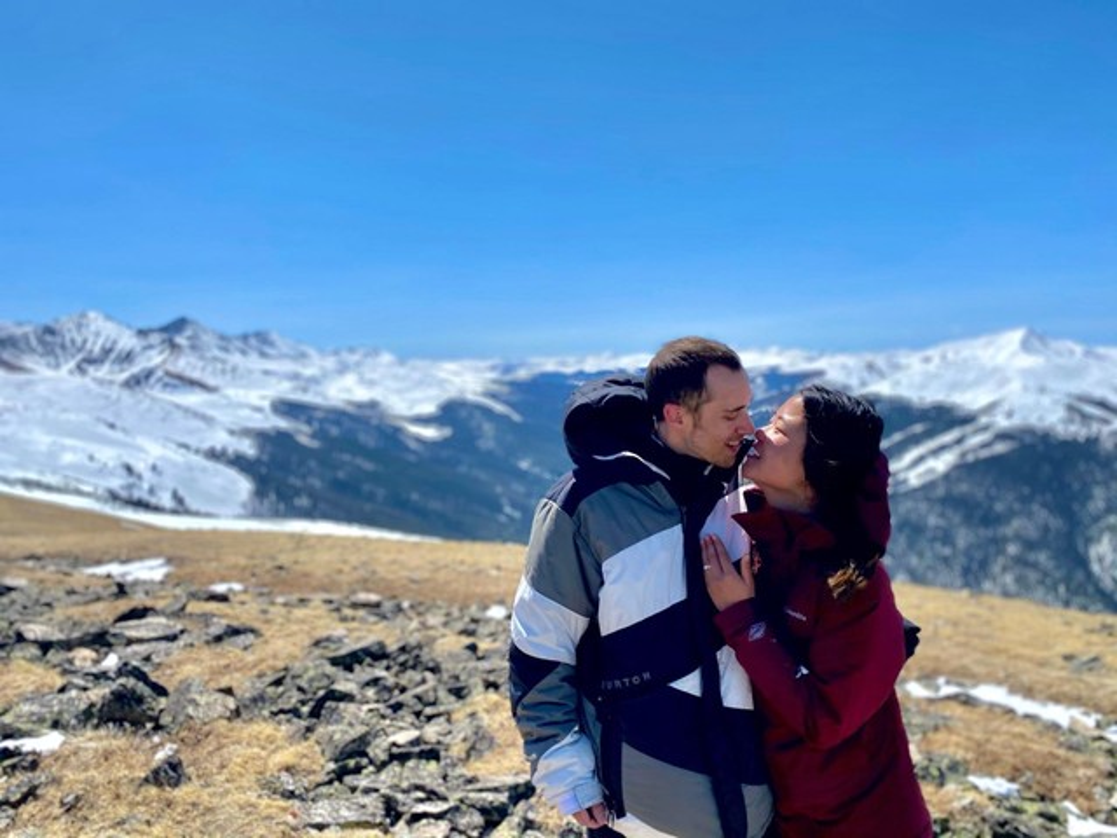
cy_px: 419
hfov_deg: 67.3
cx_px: 558
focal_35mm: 26
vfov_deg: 53.1
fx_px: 839
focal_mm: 4.25
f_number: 1.8
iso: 32
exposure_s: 1/4808
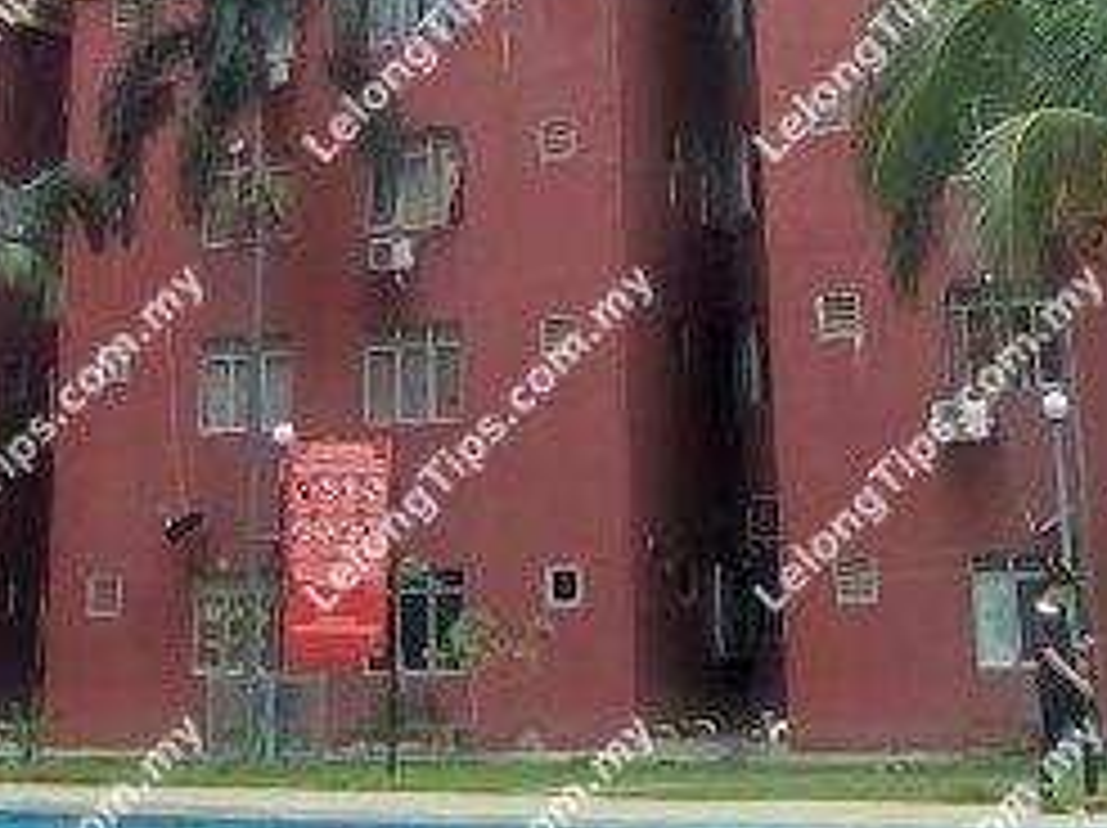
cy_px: -837
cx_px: 803
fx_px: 2588
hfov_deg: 23.9
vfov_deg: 14.8
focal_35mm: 81
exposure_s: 1/205
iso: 50
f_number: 2.2
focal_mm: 1.65
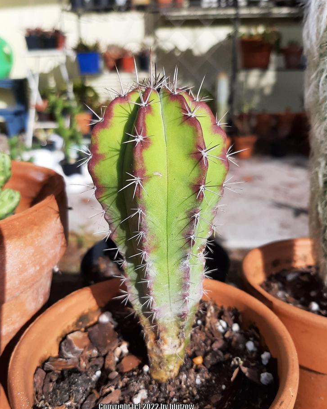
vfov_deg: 62.2
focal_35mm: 28
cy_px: 213
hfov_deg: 51.5
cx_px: 161
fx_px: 339
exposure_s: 1/3891
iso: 40
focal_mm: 3.93
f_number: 1.7
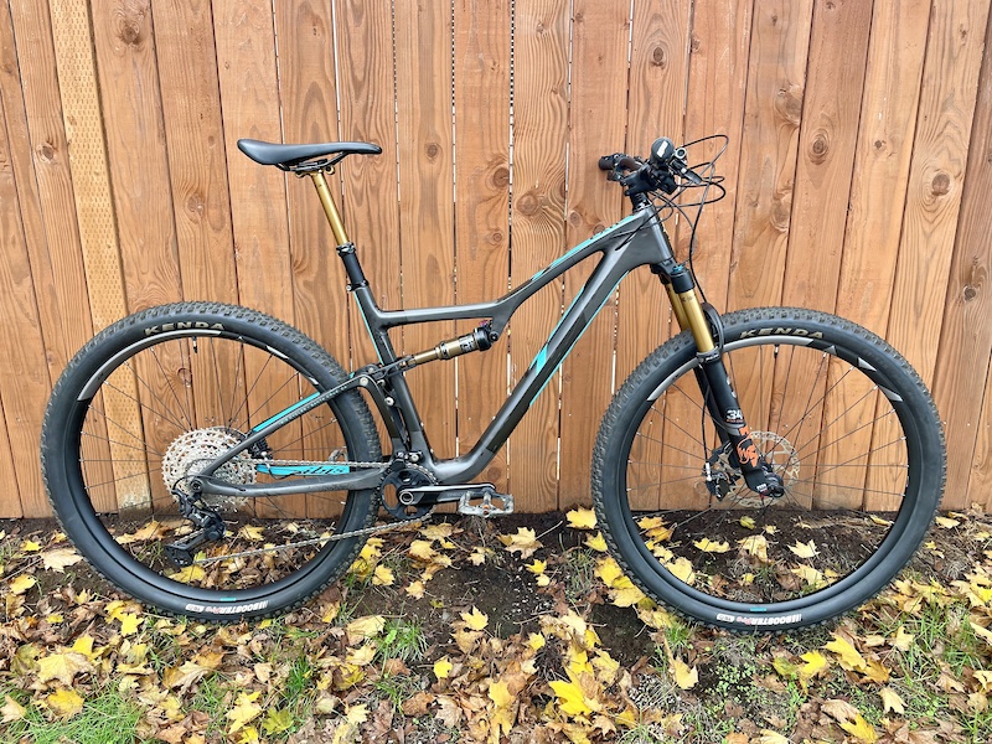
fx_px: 745
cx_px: 496
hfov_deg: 67.3
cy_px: 372
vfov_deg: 53.1
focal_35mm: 26
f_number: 1.6
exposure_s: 1/121
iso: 64
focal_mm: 4.2
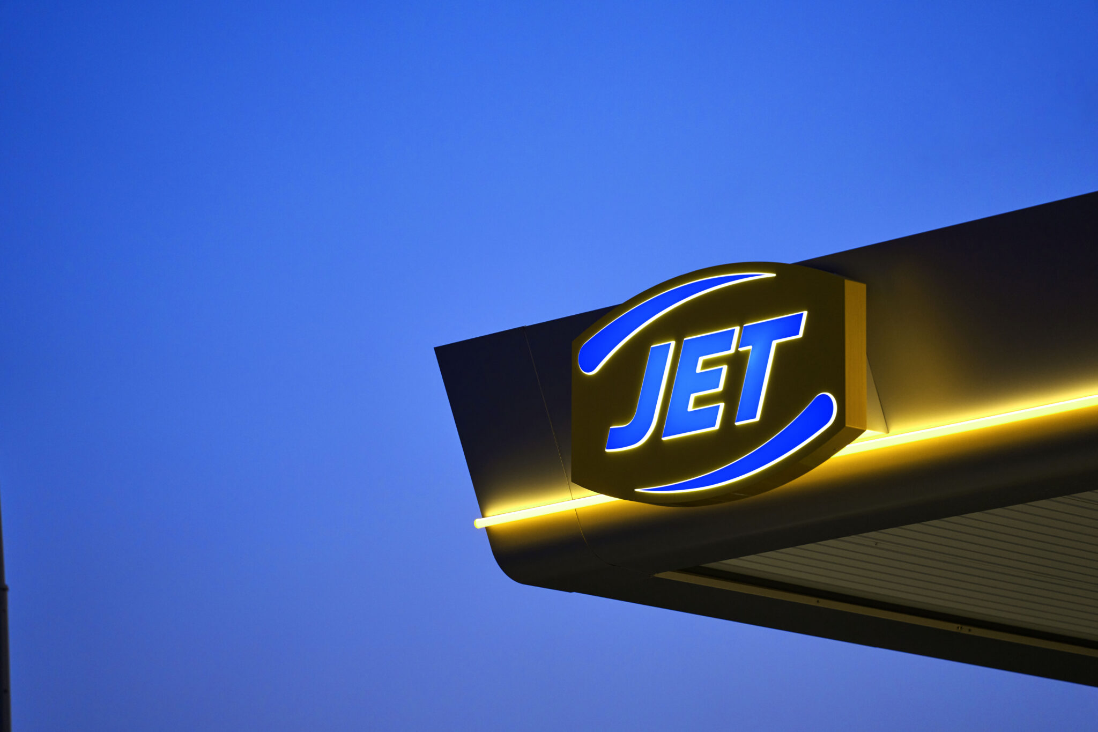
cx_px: 549
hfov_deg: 11.3
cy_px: 366
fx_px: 5550
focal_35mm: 182
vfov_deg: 7.5
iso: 800
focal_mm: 182
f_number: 2.8
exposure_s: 1/320
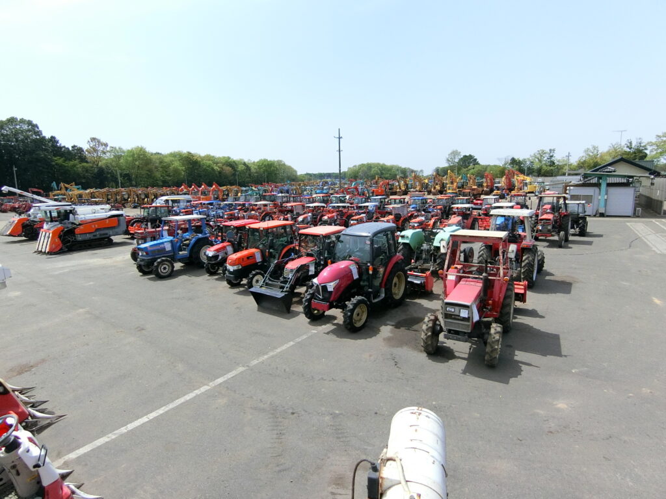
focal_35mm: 19
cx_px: 333
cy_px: 250
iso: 320
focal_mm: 4.06
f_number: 6.9
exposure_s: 1/1000
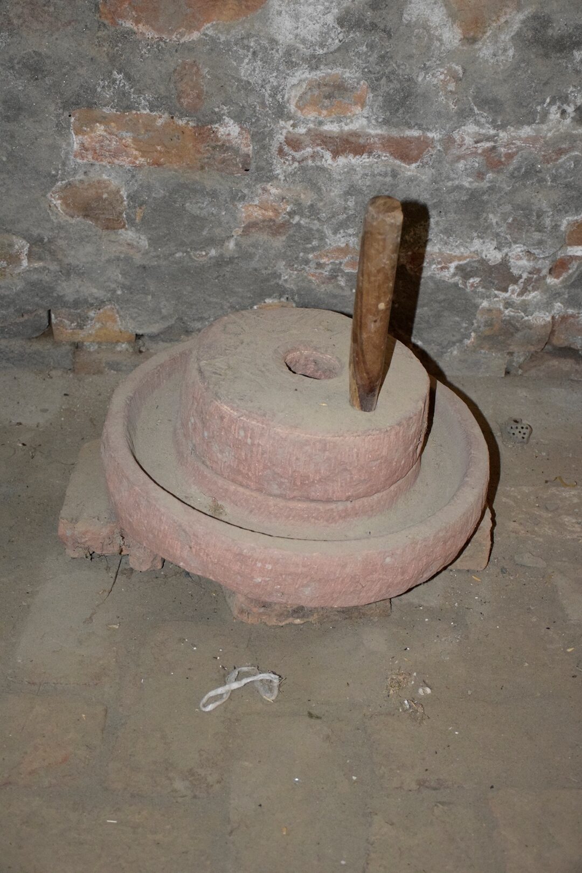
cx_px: 291
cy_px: 436
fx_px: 1237
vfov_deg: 38.9
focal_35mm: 51
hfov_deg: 26.5
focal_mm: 34
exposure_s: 1/60
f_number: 4.2
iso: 3200
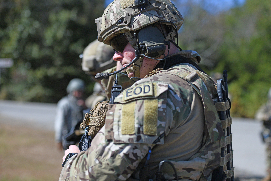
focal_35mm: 70
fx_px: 527
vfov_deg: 19.5
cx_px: 136
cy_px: 90
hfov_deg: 28.8
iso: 100
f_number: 3.2
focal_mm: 70
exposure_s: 1/1600
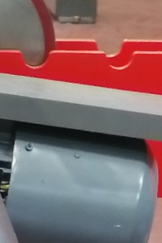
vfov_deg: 6.2
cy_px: 355
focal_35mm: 328
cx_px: -128
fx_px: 2216
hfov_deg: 4.1
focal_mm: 3.88
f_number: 1.8
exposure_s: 1/33.3
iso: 160
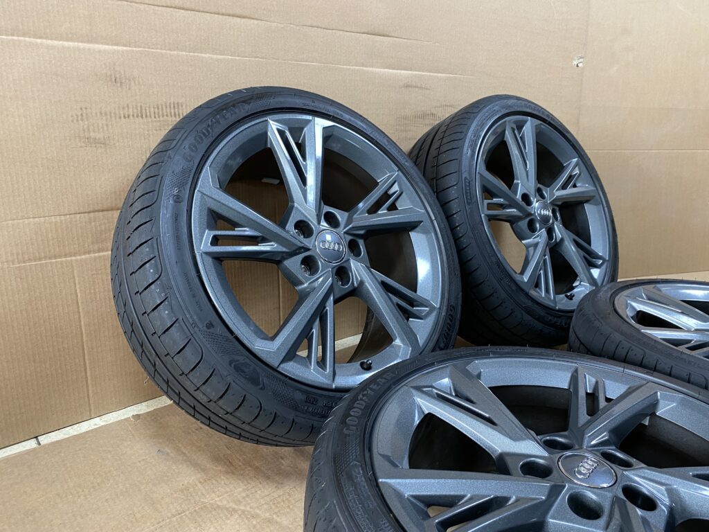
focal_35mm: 26
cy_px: 266
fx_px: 533
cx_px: 354
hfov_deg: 67.3
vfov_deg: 53.1
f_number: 1.8
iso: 160
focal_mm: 4.25
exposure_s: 1/50
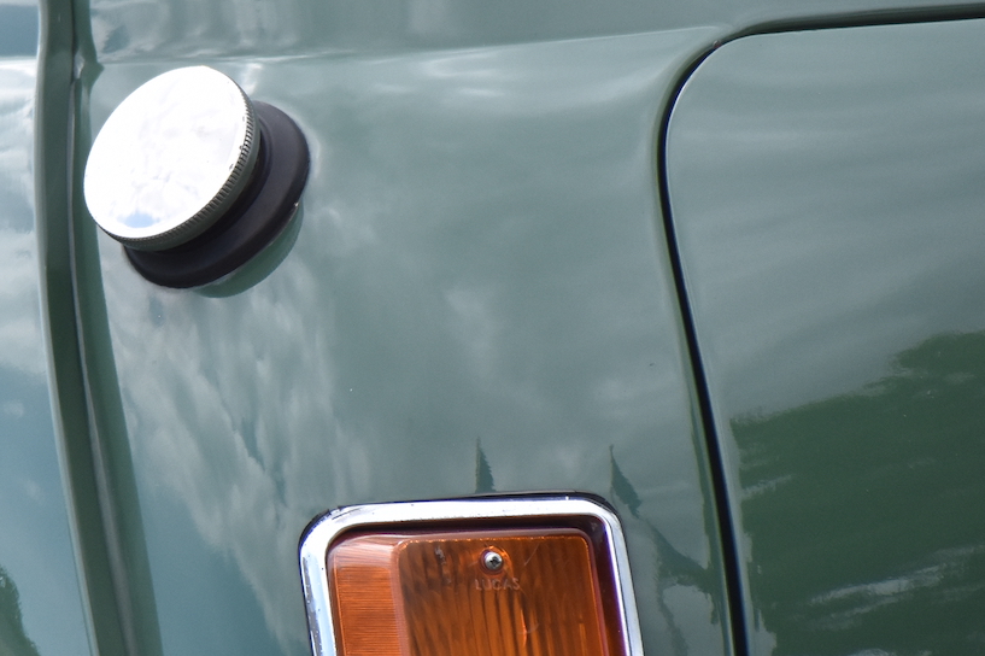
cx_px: 130
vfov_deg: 1.2
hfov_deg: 1.9
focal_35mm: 1102
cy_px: 204
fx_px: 30138
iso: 640
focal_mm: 300
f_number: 8
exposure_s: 1/1000
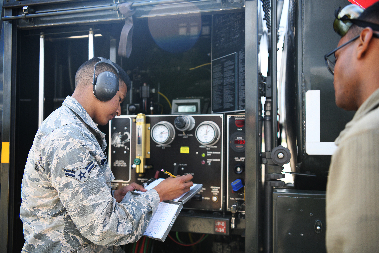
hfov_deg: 55.8
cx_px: 190
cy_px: 126
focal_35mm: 34
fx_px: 358
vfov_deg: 38.9
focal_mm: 34
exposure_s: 1/320
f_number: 2.8
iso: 100
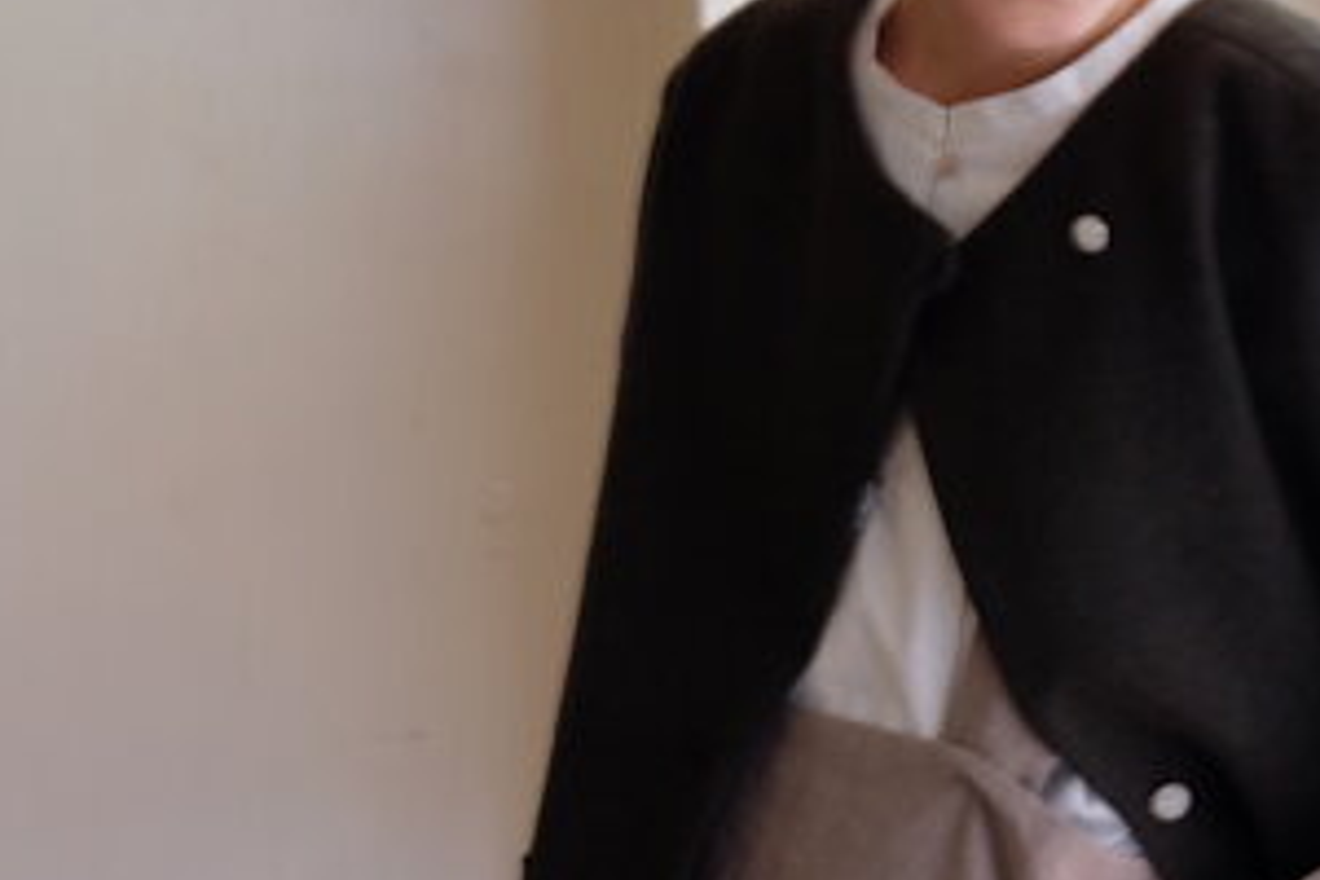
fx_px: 4143
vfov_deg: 12.1
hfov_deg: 18.0
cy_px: 603
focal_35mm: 113
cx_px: 937
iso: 1600
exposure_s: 1/5
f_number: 5
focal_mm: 35
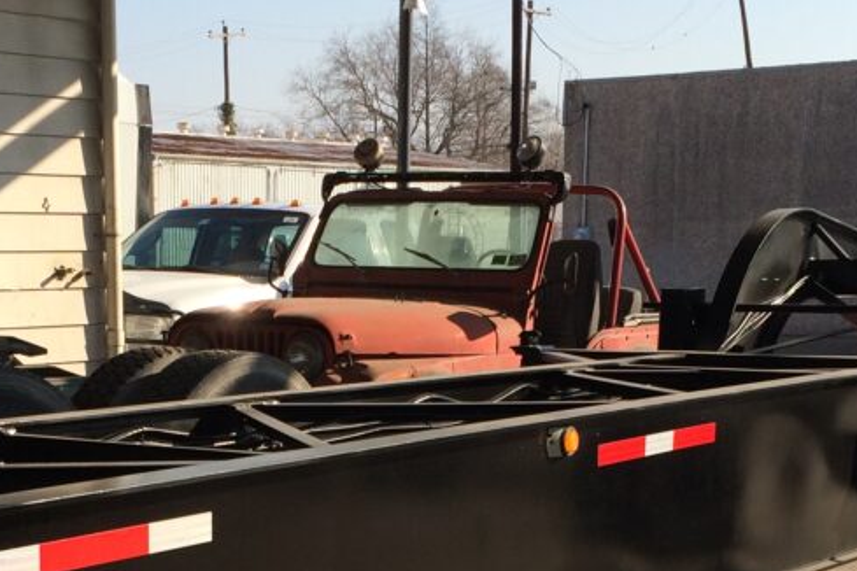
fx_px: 1880
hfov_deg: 25.6
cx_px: 308
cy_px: 671
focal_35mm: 79
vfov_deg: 16.6
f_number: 2.2
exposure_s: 1/1466
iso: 32
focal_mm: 4.15
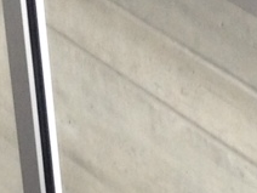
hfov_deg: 7.3
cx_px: 28
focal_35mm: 270
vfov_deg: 5.5
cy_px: 75
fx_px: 2005
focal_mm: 4.28
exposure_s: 1/20
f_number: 2.4
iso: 80
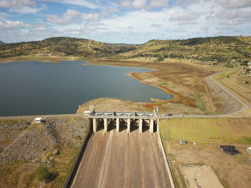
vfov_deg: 53.1
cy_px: 94
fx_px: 189
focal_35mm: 26
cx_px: 126
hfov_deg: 67.3
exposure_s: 1/100
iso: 126
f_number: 2.2
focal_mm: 4.7
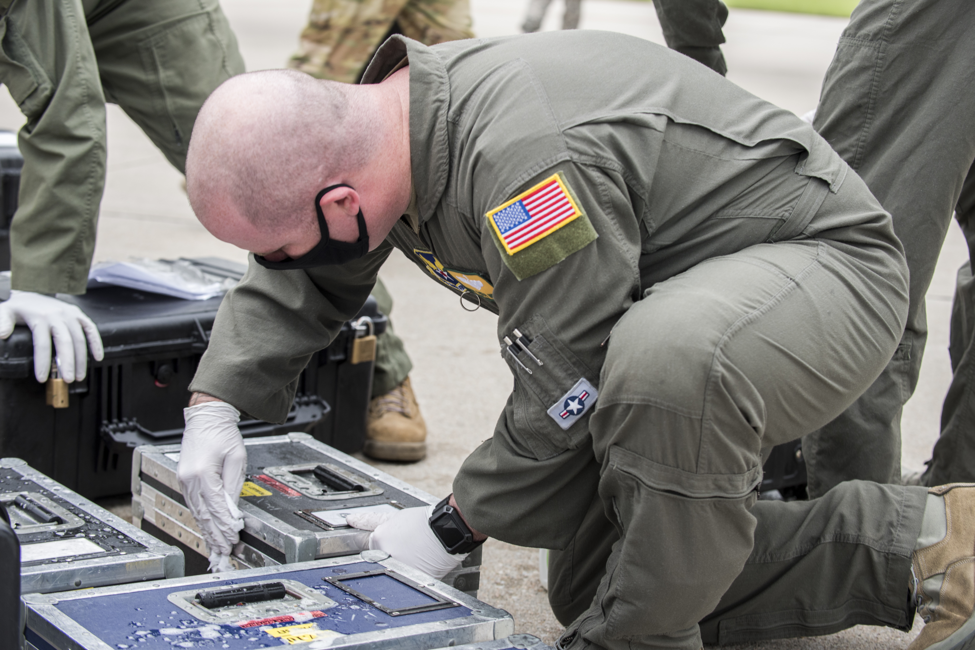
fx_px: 1896
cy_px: 325
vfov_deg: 19.5
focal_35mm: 70
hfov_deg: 28.8
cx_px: 488
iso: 400
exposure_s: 1/160
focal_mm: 70
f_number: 5
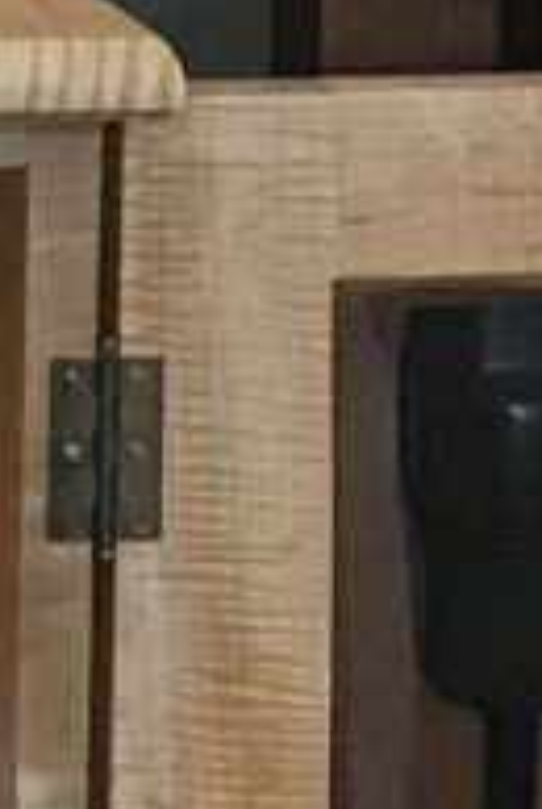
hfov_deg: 5.2
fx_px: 5175
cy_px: -705
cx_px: -1776
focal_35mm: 230
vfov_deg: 8.5
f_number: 1.8
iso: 32
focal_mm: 3.99
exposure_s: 1/30
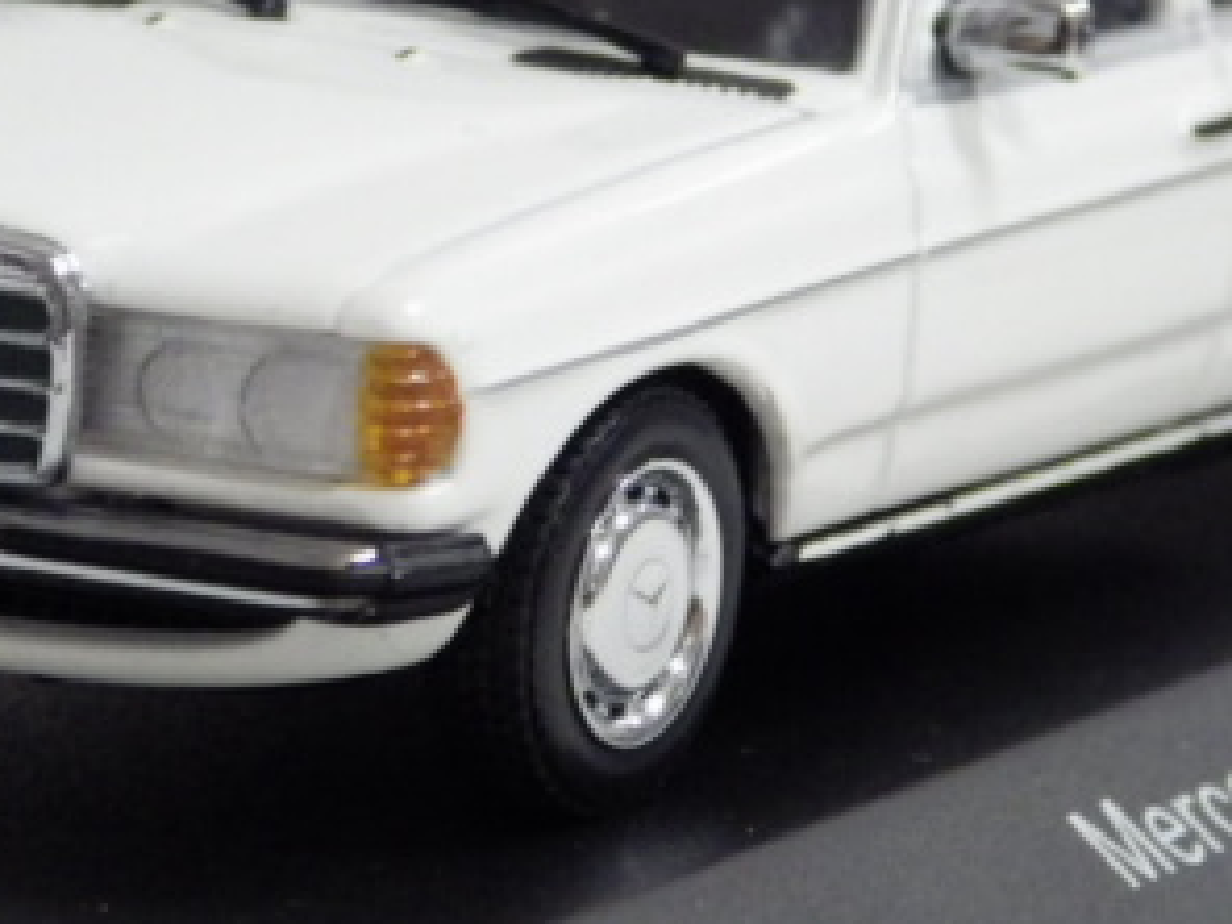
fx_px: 7937
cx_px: 541
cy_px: 121
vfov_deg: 6.7
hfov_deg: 8.9
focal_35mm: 223
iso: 800
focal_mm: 18.4
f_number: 4.6
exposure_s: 1/40
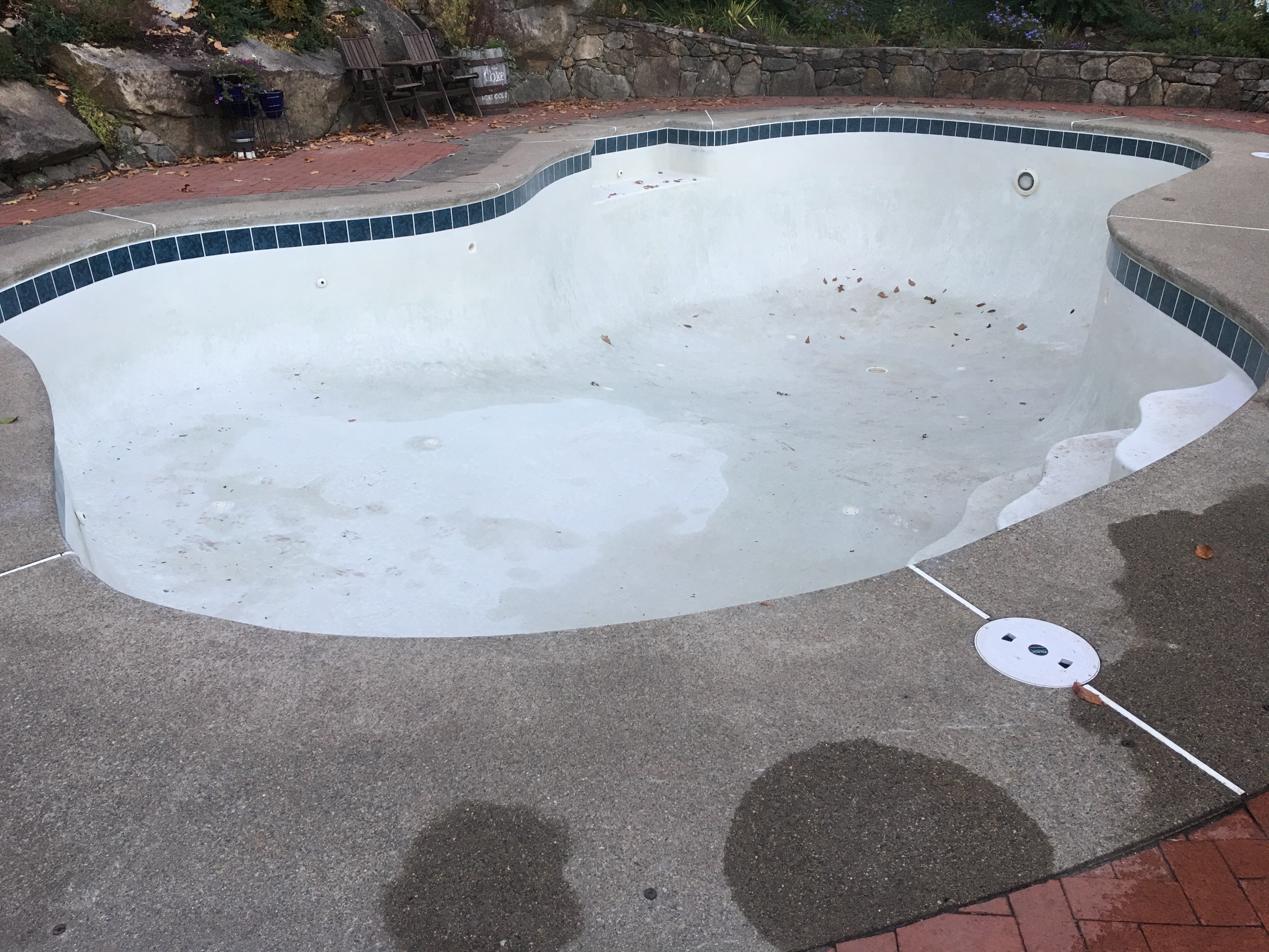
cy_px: 476
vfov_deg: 48.2
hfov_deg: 61.7
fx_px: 1063
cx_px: 634
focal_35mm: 29
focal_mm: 4.15
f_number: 2.2
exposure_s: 1/30
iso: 25
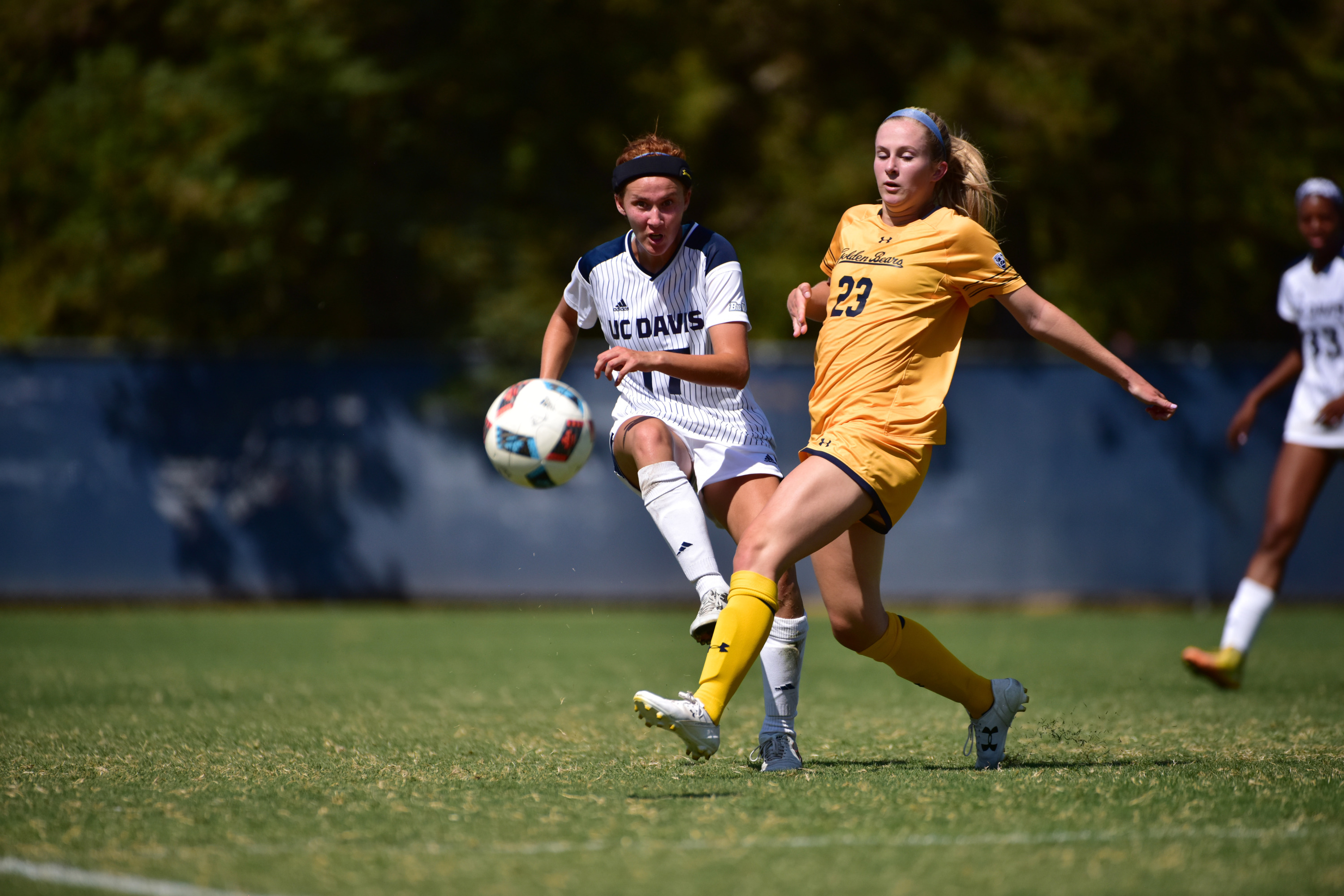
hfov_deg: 5.2
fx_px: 14937
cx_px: 672
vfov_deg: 3.4
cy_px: 448
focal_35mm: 400
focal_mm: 400
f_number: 4
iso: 500
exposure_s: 1/2000
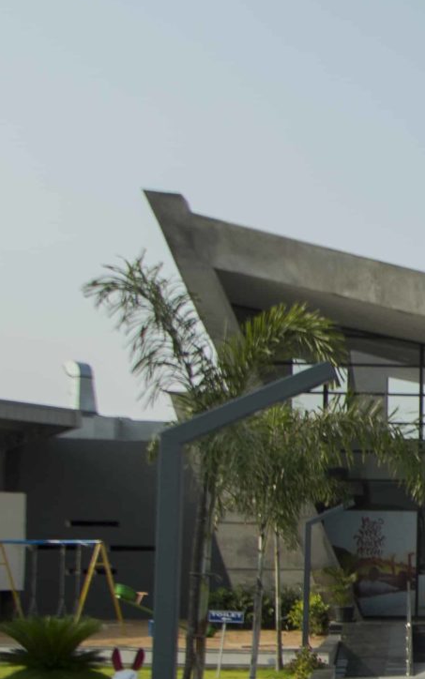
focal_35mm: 54
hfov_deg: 18.0
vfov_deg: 36.8
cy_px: 490
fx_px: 1000
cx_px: 809
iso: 100
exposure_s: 1/1250
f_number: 14
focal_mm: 10
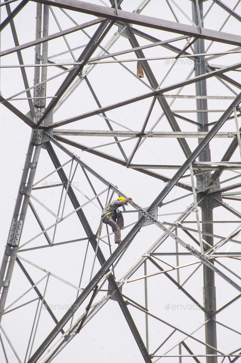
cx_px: 120
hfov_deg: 4.6
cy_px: 182
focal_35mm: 300
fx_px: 3019
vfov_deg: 6.9
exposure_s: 1/500
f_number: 8
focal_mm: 200
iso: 200
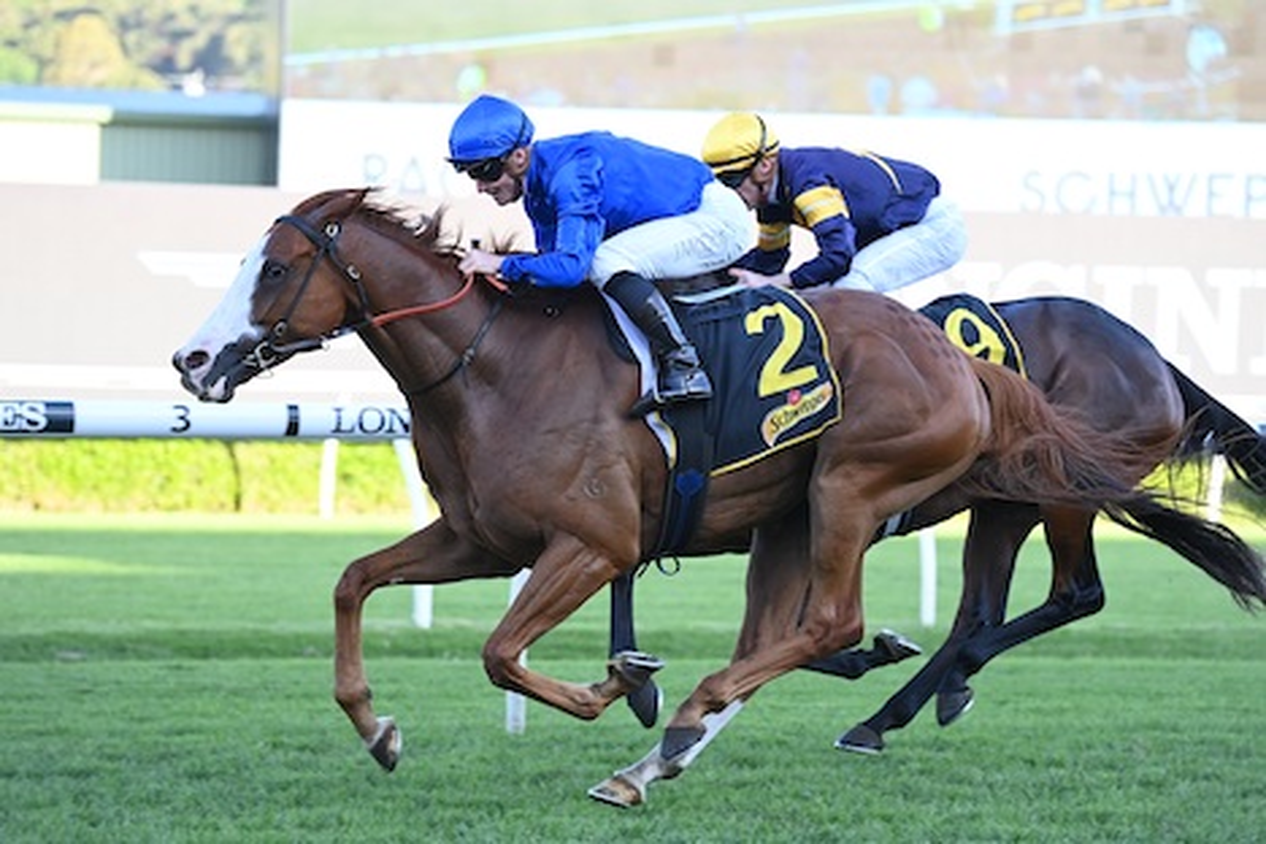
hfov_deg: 10.3
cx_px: 633
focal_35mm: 200
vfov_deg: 6.9
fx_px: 7033
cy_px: 422
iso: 2800
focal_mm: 200
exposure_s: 1/1250
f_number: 5.6
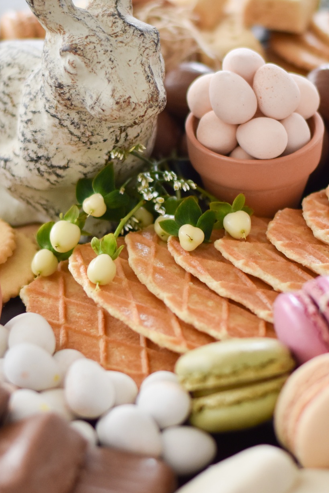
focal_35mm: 140
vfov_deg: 14.7
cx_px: 193
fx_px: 1918
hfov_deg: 9.8
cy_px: 227
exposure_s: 1/800
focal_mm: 50
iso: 640
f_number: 2.2
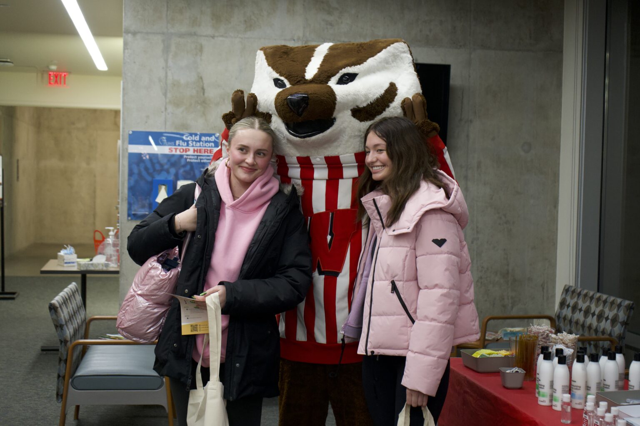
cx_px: 320
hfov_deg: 41.1
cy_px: 213
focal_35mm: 48
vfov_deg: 28.1
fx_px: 853
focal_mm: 48
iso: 3200
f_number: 4.5
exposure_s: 1/160
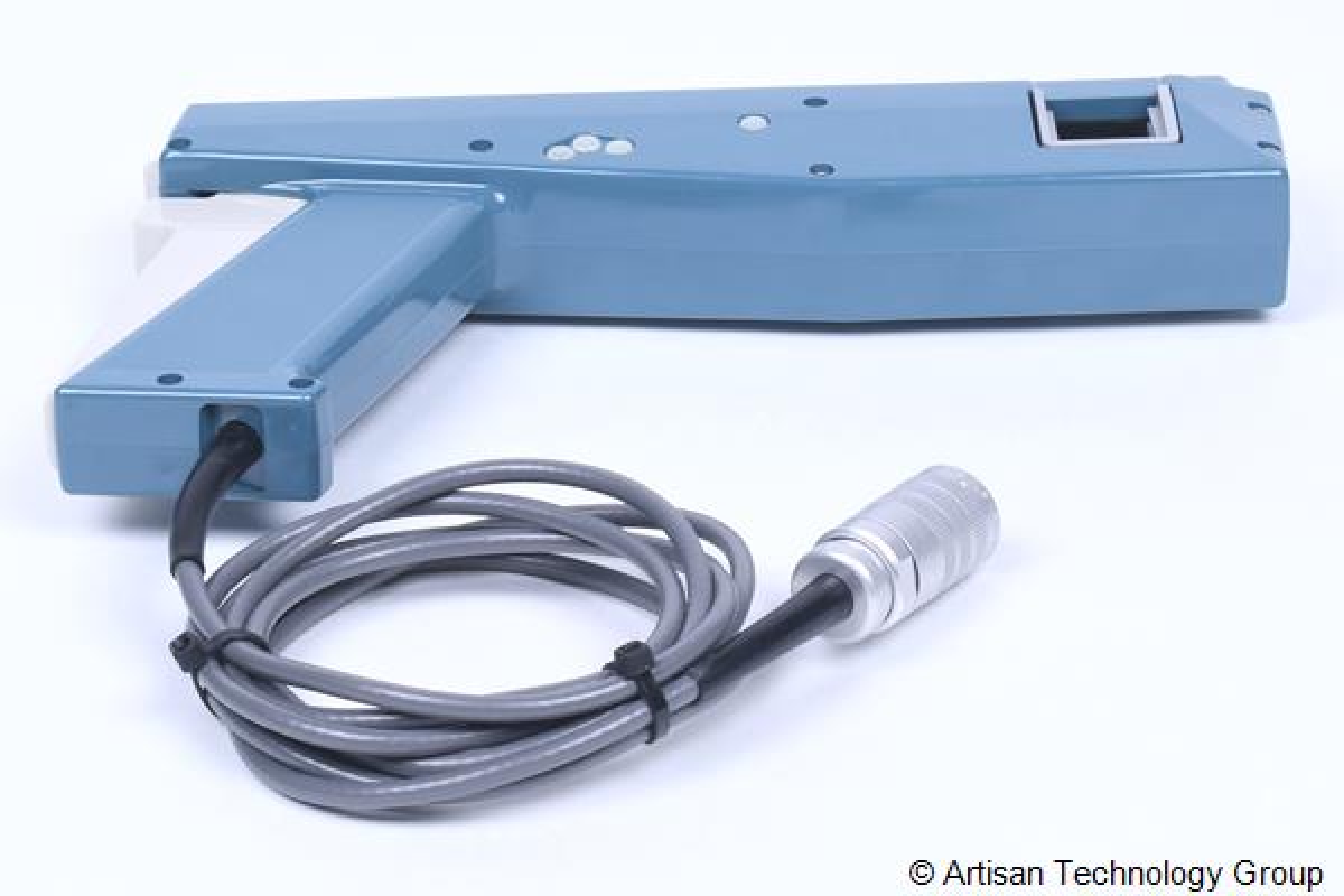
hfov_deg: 28.1
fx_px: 2688
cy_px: 448
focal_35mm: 72
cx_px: 672
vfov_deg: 18.9
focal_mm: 48
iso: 200
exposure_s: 1/200
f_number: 16
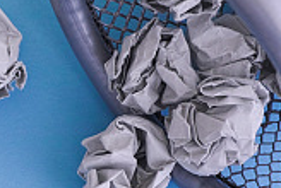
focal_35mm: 232
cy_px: 143
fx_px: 1814
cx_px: 4
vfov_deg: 5.9
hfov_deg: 8.8
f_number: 11
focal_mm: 50
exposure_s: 4
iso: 100
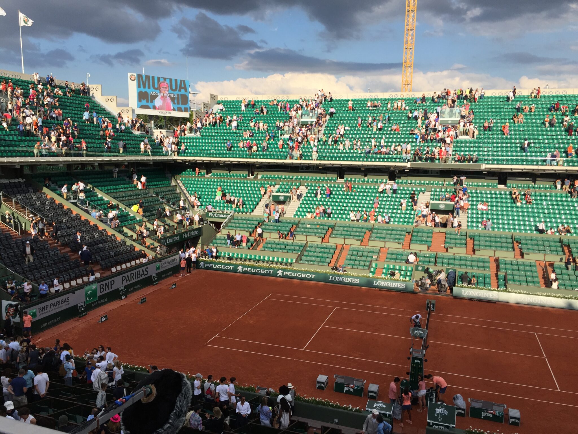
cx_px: 289
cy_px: 217
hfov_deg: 61.7
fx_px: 484
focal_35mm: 29
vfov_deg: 48.2
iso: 32
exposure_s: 1/1721
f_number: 2.2
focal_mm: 4.15
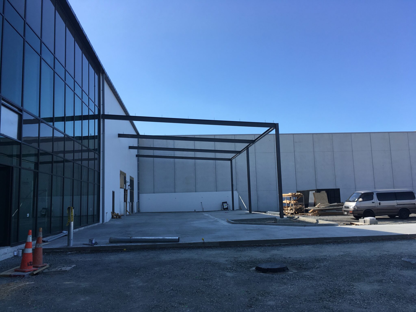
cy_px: 156
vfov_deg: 48.2
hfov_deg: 61.7
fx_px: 349
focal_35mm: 29
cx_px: 208
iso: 25
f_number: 2.2
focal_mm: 4.15
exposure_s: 1/916
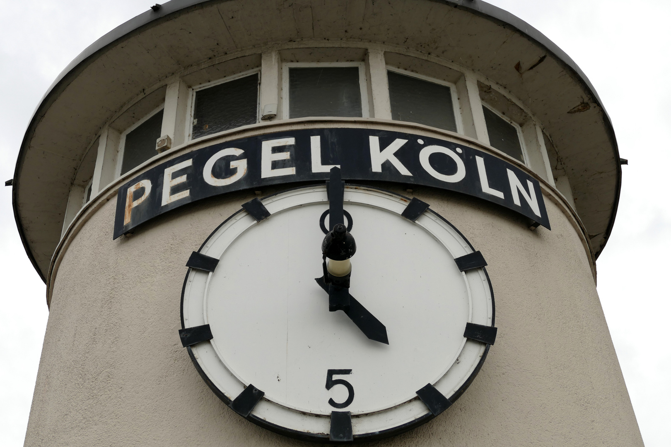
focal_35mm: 52
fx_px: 969
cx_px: 336
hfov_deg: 38.2
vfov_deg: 26.0
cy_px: 224
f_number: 3.4
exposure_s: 1/1000
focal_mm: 19.11
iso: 125
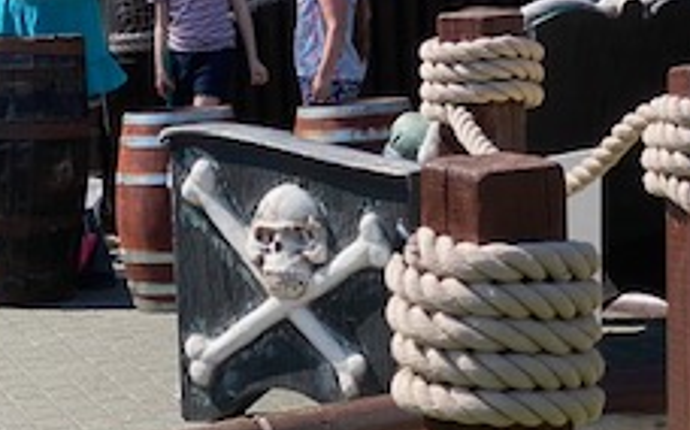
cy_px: 503
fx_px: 2912
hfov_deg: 13.5
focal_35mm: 155
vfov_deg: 8.4
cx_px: 203
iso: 20
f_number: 2
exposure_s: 1/826
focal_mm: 6
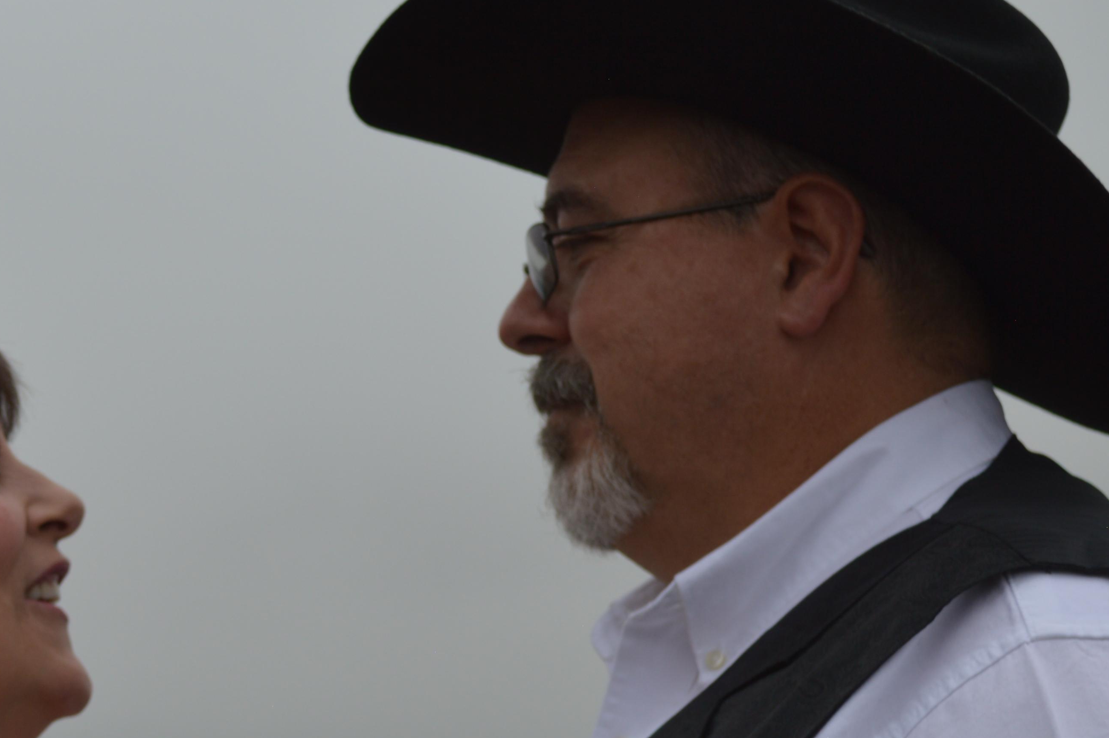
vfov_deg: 11.6
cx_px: 192
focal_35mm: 118
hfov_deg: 17.2
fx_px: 3632
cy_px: 592
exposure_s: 1/160
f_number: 5
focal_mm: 34
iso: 100
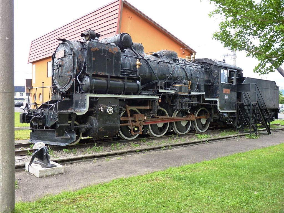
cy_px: 106
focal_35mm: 32
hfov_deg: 56.8
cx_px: 142
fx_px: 263
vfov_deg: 44.2
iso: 125
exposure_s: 1/125
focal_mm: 5.6
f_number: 3
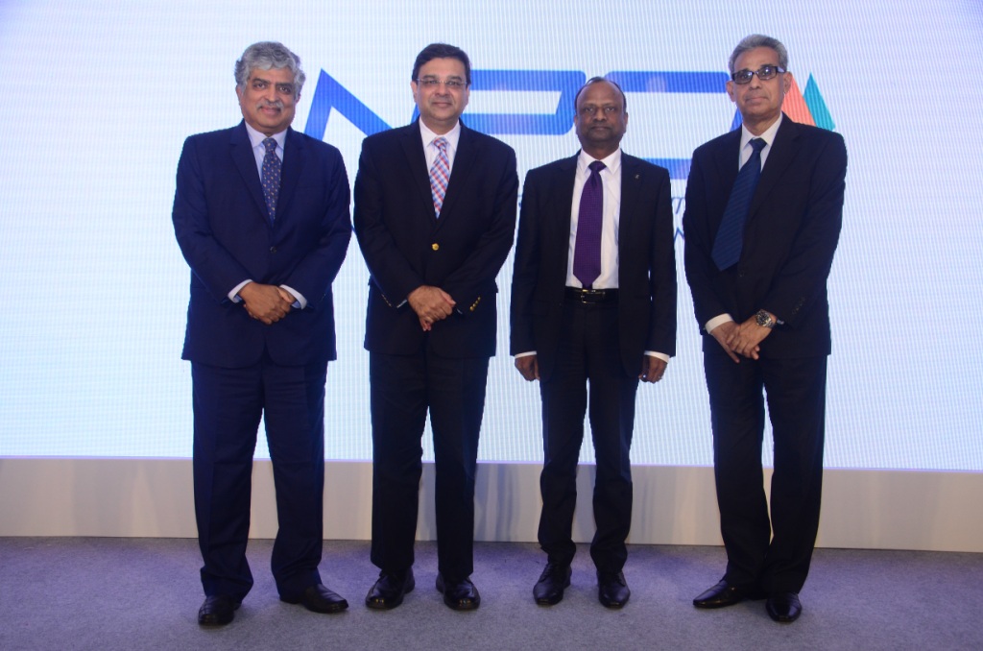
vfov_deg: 34.1
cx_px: 492
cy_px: 326
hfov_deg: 49.6
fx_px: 1063
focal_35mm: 39
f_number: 5
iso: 800
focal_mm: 26
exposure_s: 1/200
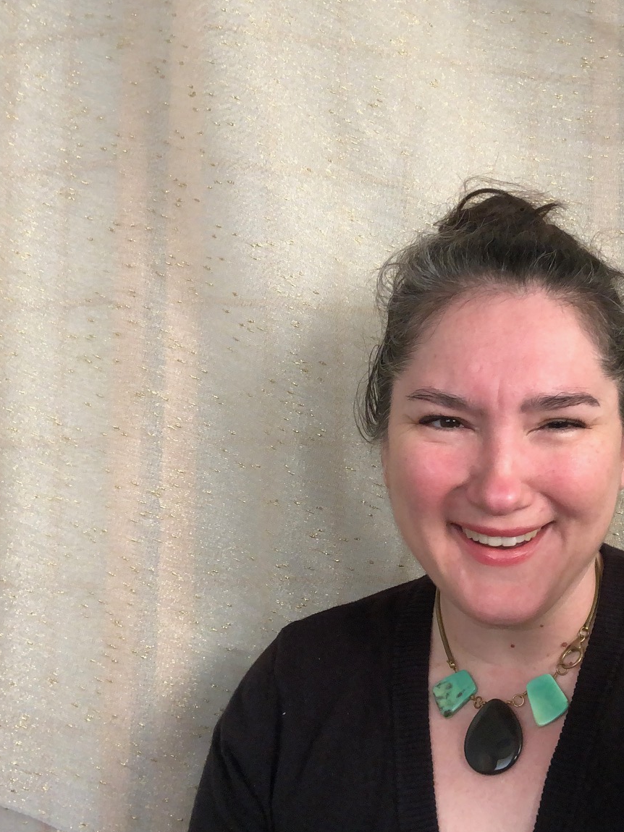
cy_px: 417
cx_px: 461
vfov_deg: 43.9
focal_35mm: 43
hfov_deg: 33.0
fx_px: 1034
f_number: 2.2
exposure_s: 1/60
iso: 125
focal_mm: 2.87
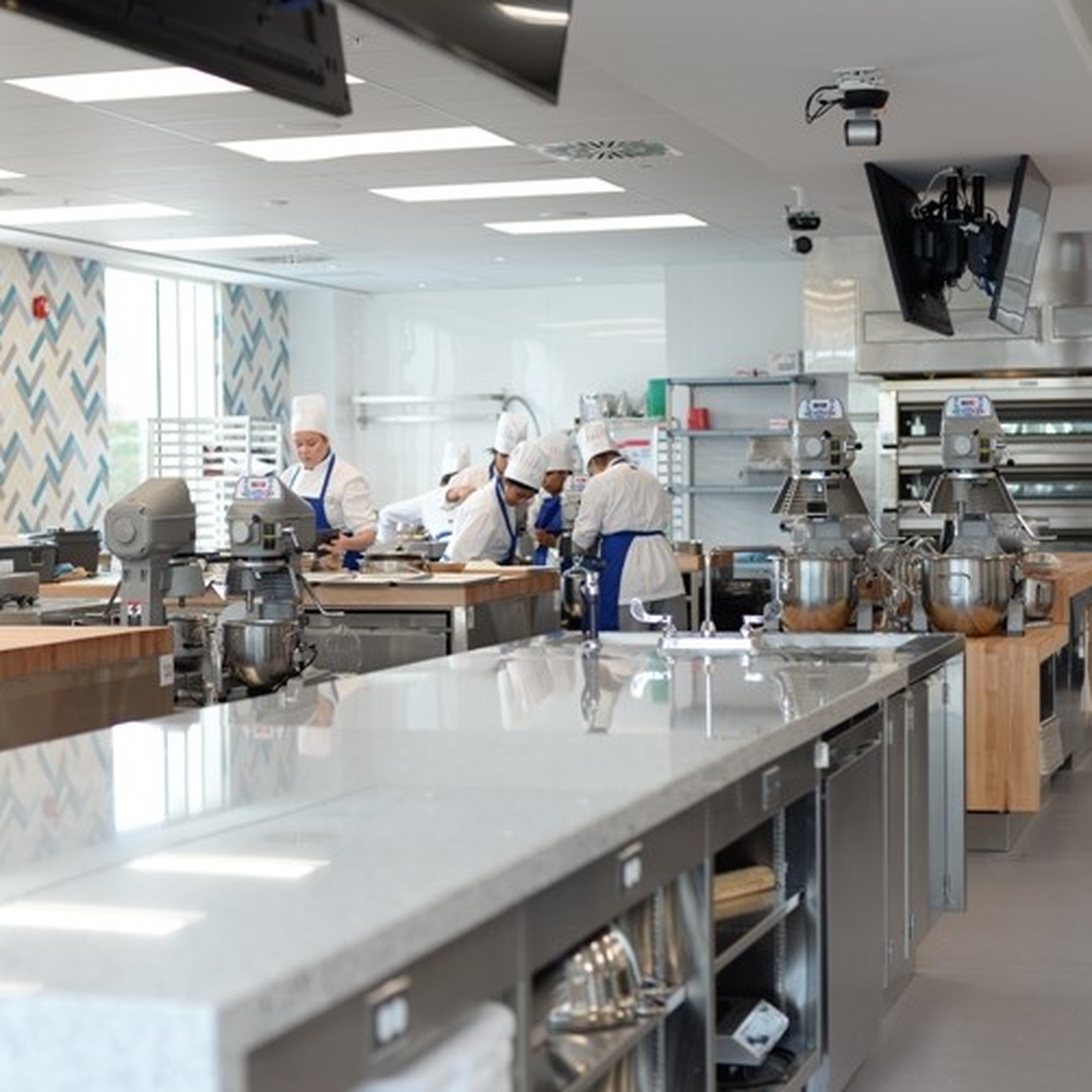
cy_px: 554
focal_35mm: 65
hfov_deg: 26.4
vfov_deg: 26.5
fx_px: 2320
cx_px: 448
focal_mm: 50
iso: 400
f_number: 2.8
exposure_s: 1/320
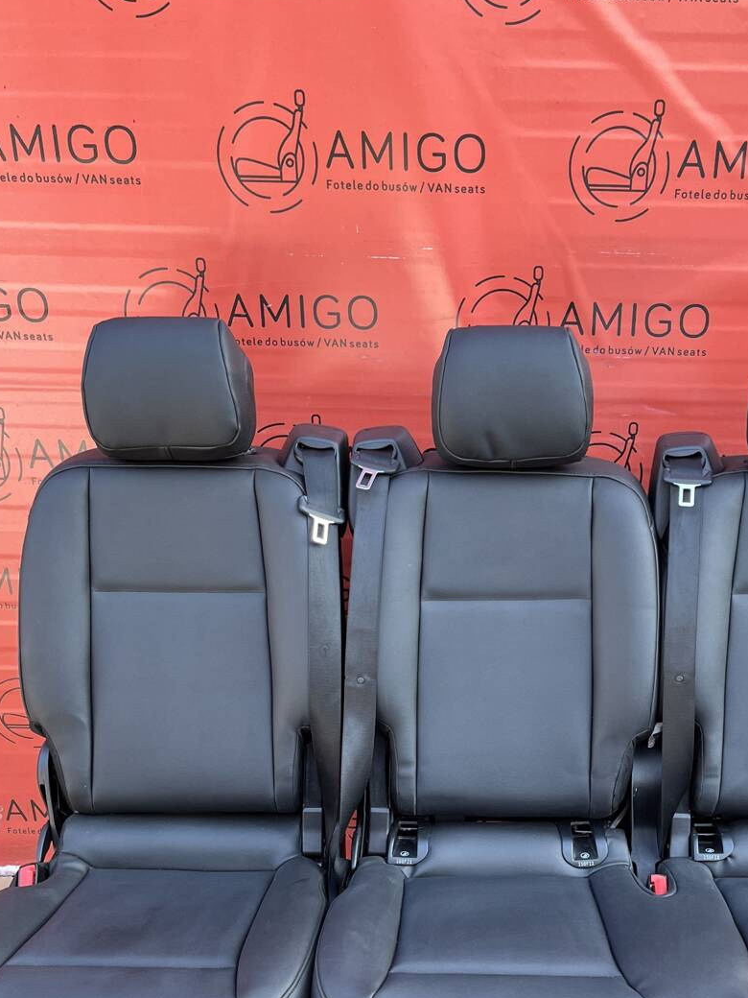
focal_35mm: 40
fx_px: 1152
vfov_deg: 45.8
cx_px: 502
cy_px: 695
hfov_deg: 35.6
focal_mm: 5.1
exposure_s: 1/121
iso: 100
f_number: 1.6
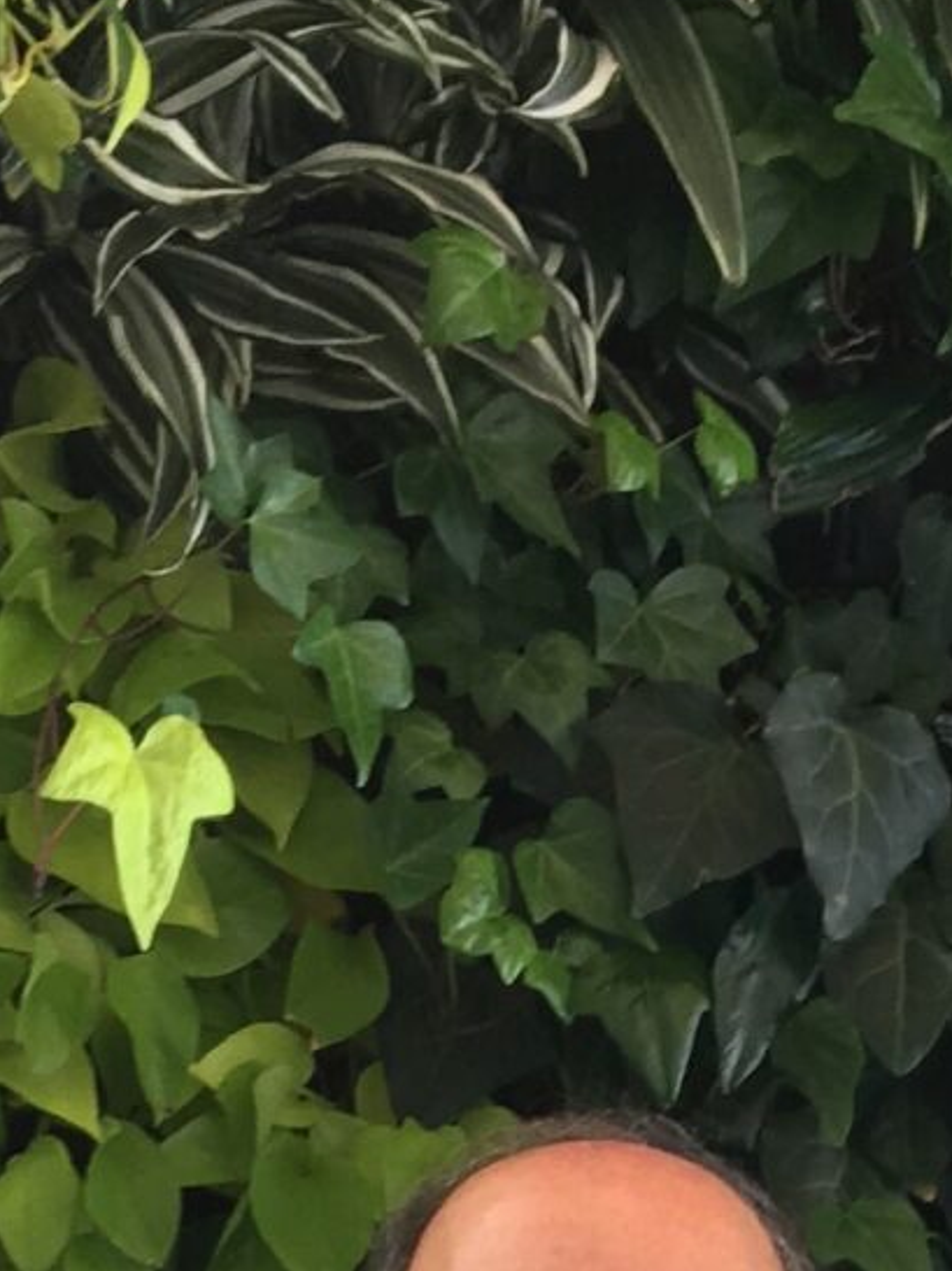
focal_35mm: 136
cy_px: 2093
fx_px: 4991
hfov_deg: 10.7
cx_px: 1113
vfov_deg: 13.4
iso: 25
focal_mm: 4.15
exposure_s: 1/40
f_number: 2.2
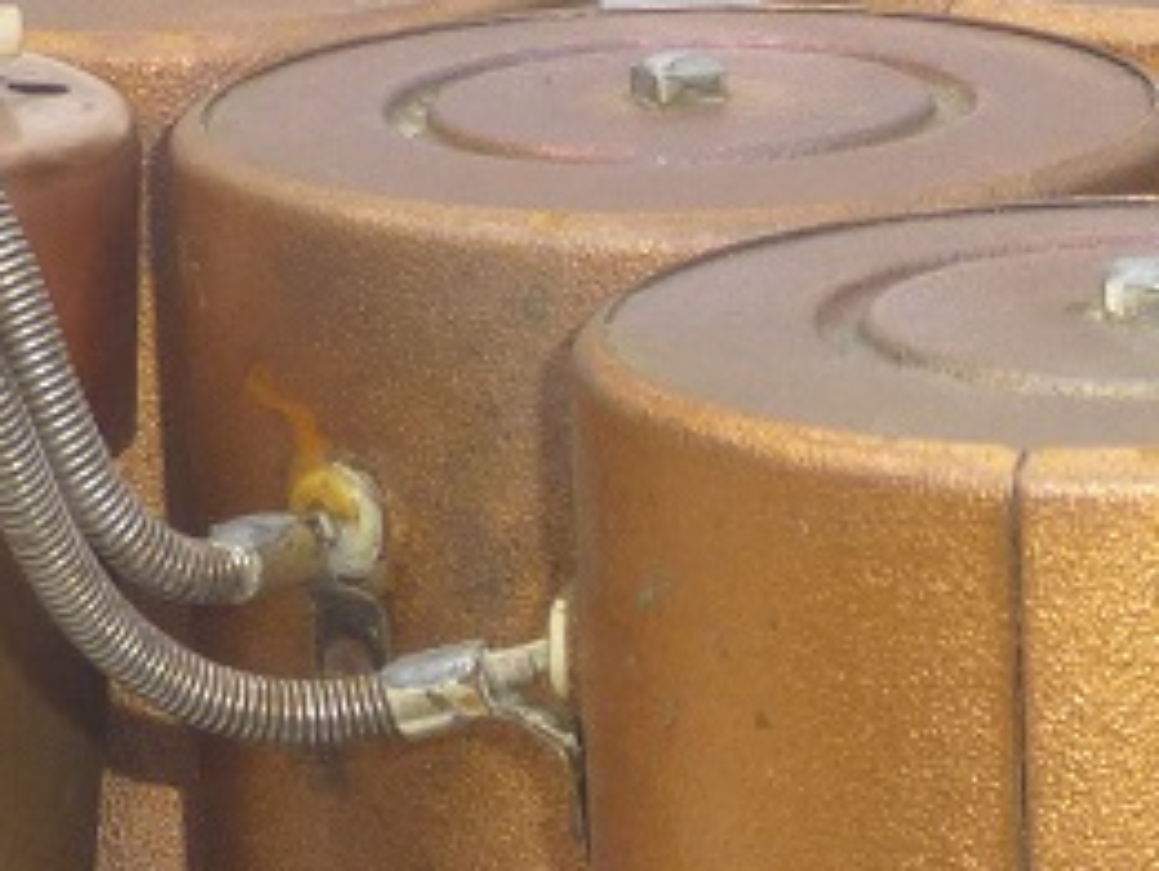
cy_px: 1435
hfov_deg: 8.4
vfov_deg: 6.3
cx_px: 1523
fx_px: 7805
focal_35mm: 233
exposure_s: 1/60
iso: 100
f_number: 4.2
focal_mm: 8.5
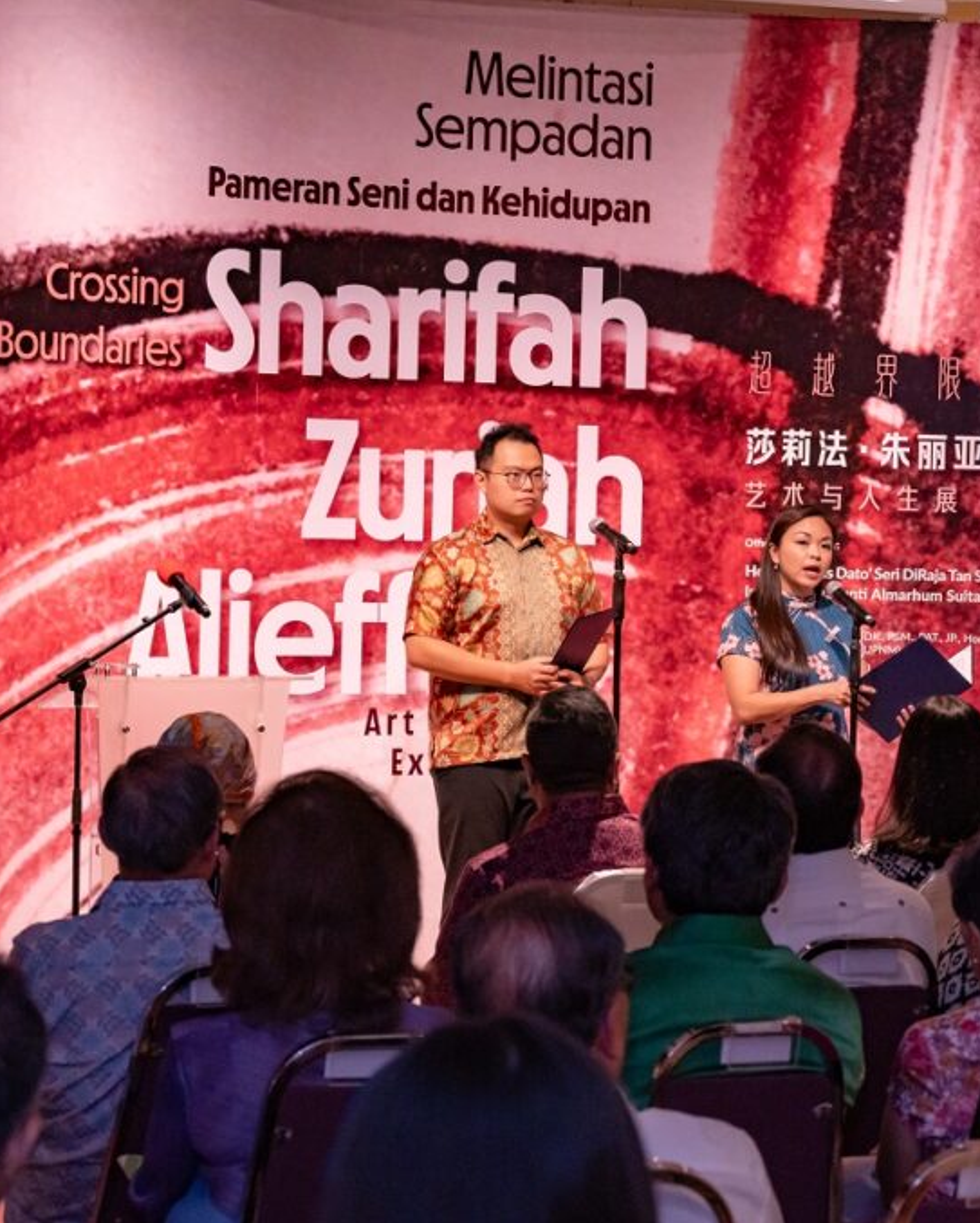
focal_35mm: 109
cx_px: 702
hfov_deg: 14.1
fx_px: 3949
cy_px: 612
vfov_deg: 17.6
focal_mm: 77
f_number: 8
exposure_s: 1/60
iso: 2500
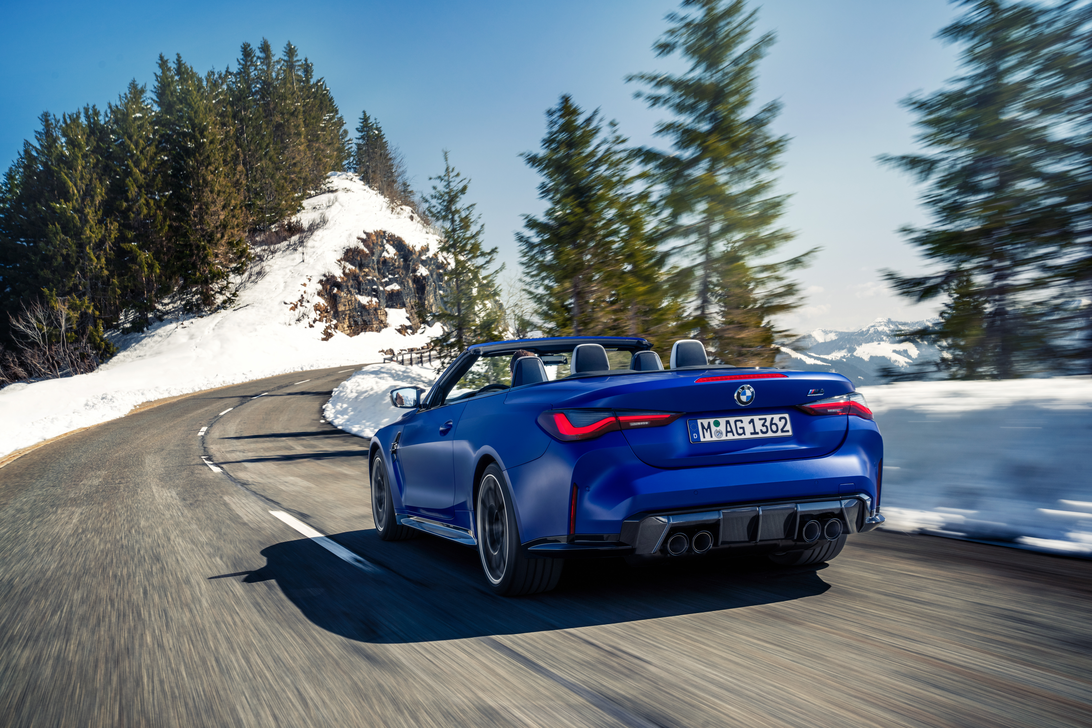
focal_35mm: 42
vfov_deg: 31.9
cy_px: 364
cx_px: 546
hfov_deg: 46.4
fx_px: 1274
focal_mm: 42
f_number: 13
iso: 100
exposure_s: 1/40
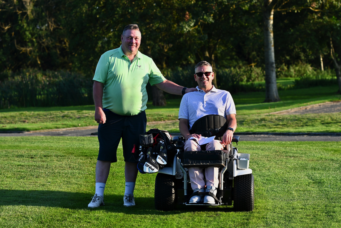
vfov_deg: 9.1
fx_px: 1421
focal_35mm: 150
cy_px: 114
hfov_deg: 13.7
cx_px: 170
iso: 140
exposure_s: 1/250
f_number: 5.6
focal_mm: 100
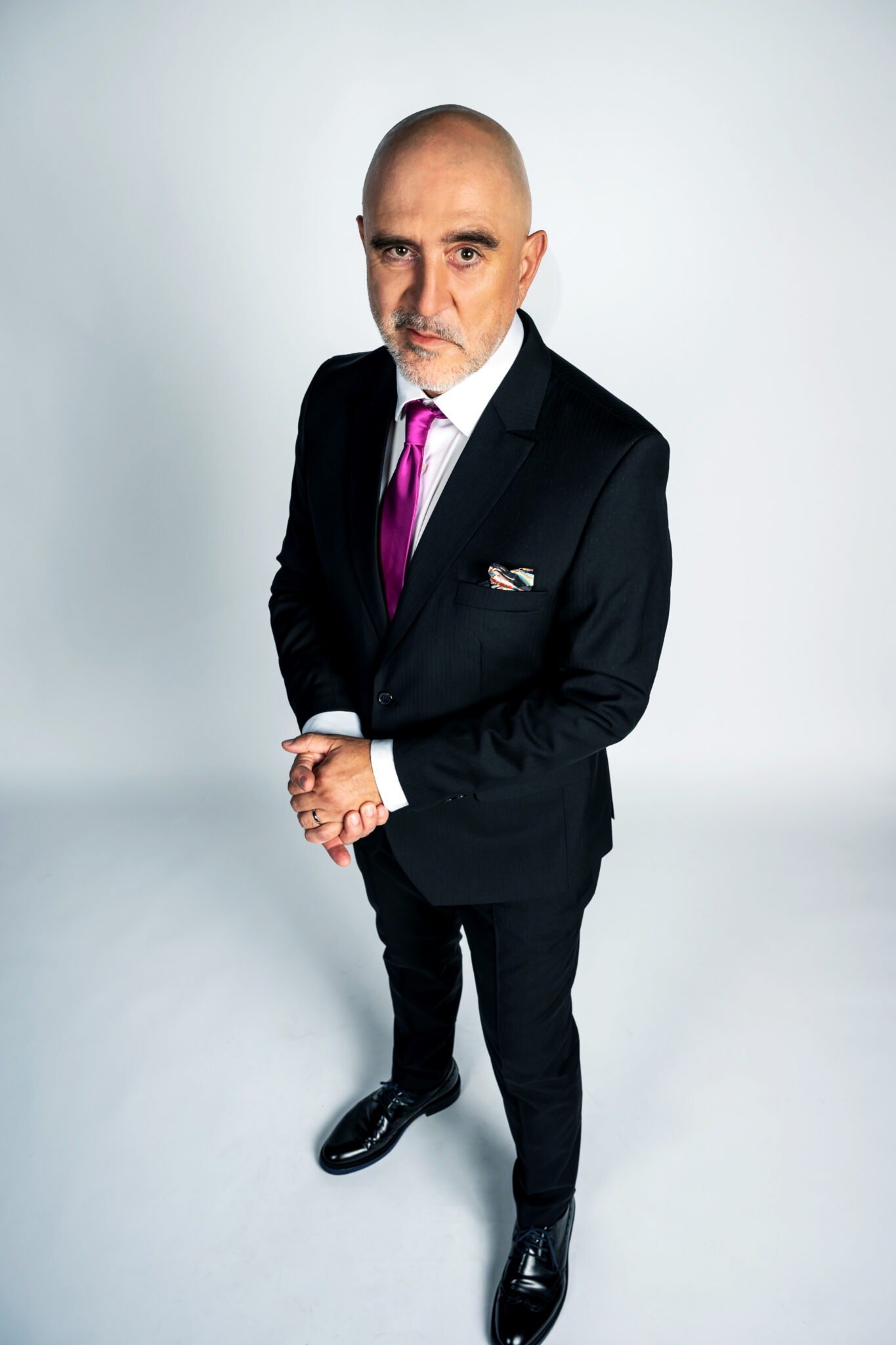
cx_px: 448
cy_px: 672
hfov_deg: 43.6
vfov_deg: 61.9
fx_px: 1120
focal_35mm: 30
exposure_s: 1/200
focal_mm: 30
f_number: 8
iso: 100
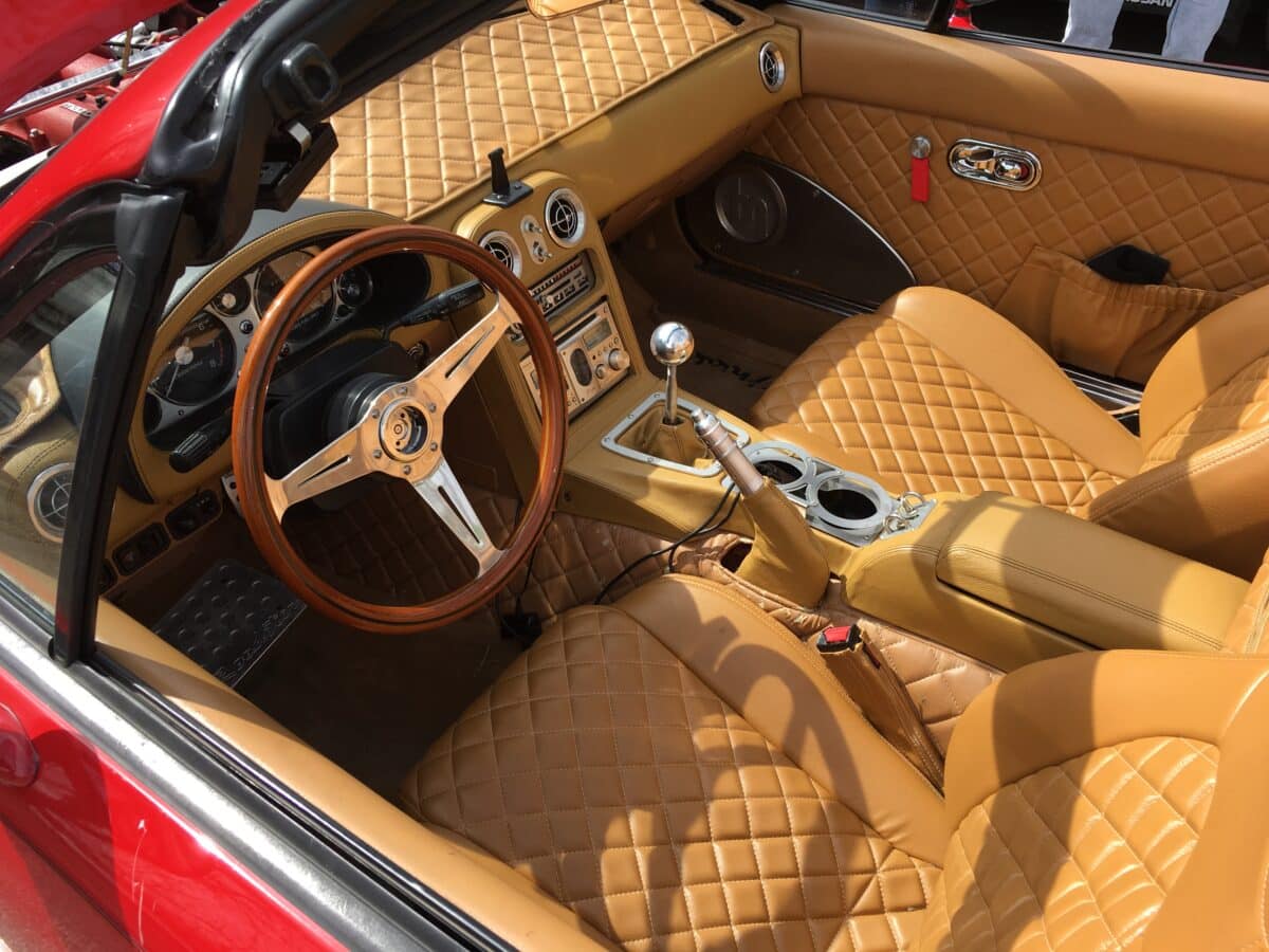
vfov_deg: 48.2
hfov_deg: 61.7
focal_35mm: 29
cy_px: 476
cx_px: 634
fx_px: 1063
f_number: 2.2
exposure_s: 1/582
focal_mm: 4.15
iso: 25
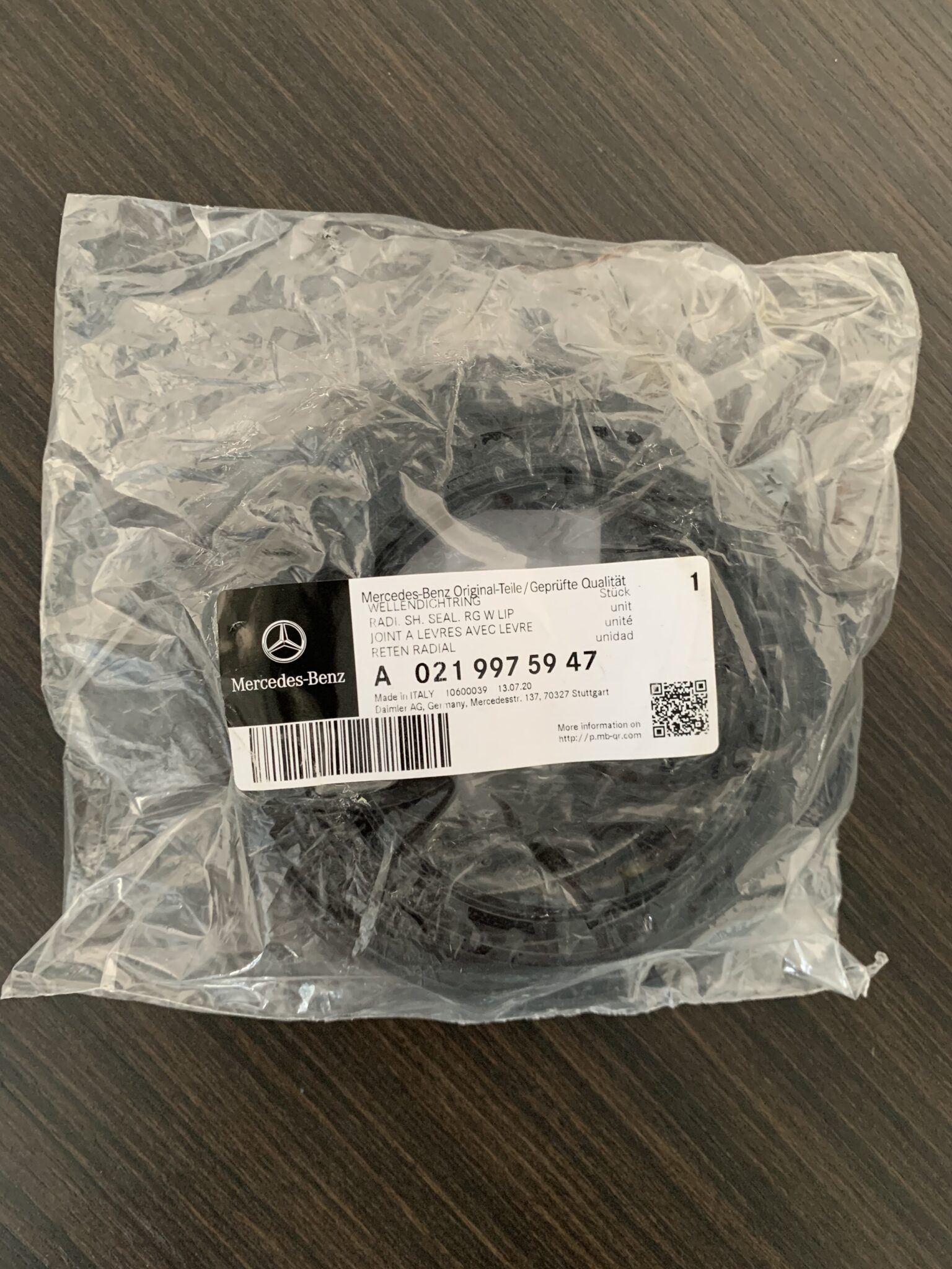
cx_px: 476
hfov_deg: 53.1
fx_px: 953
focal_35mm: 26
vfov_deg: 67.3
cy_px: 634
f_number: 1.8
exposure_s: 1/40
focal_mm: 4.25
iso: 400
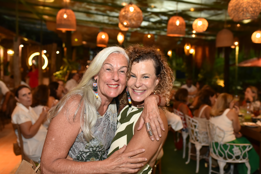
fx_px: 254
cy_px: 87
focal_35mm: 35
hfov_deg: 54.4
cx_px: 130
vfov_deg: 37.9
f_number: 3.2
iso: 2500
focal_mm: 35
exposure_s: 1/100
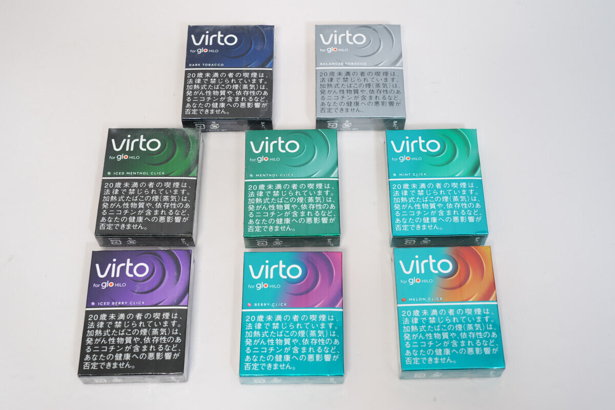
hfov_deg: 46.4
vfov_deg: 31.9
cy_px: 205
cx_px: 308
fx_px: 717
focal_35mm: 42
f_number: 8
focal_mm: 42
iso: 100
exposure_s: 1/10
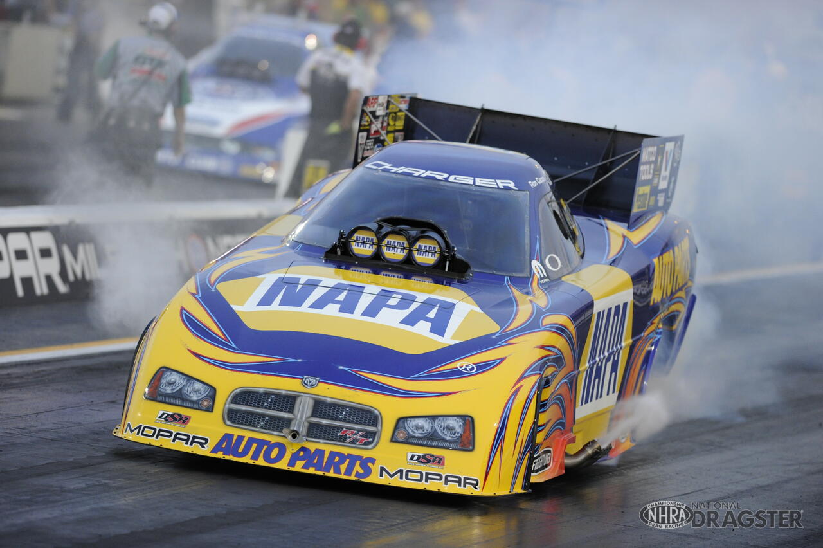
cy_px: 274
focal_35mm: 300
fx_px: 6855
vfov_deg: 4.6
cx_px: 412
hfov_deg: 6.9
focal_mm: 300
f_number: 3.2
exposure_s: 1/1000
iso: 4000
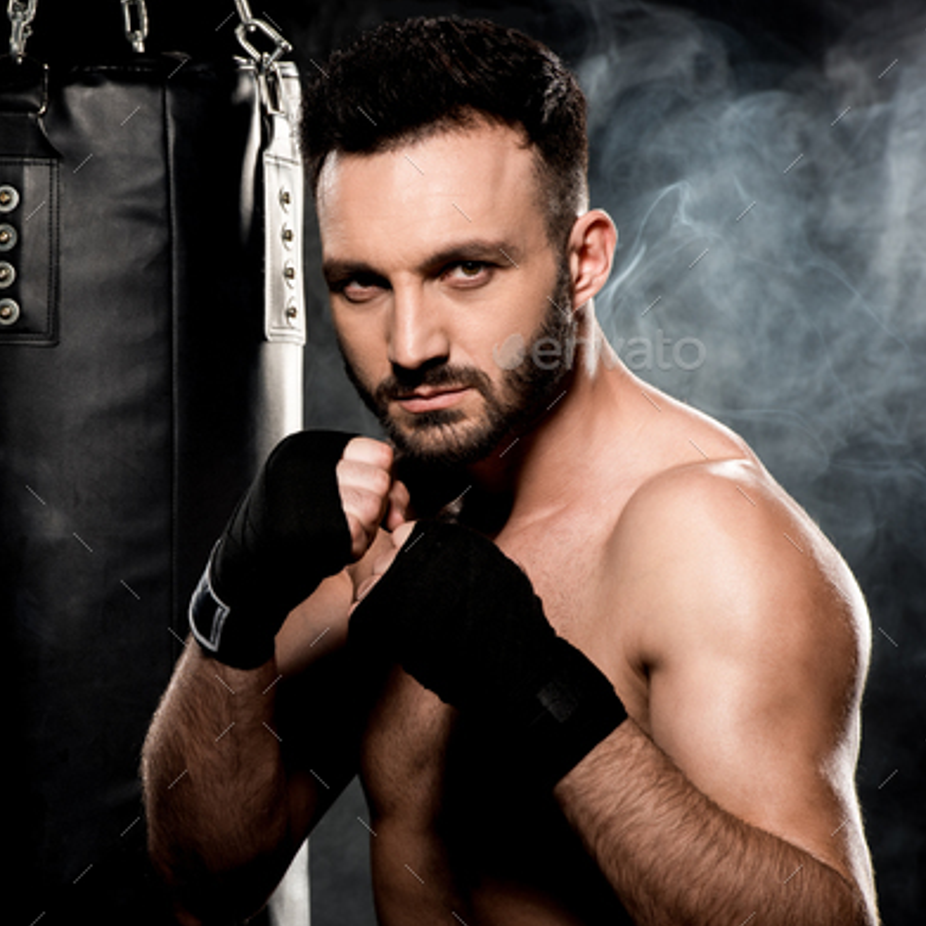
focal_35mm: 244
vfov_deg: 7.2
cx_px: 237
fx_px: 7385
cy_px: 464
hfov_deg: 7.2
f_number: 9
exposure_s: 1/200
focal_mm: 190
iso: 100
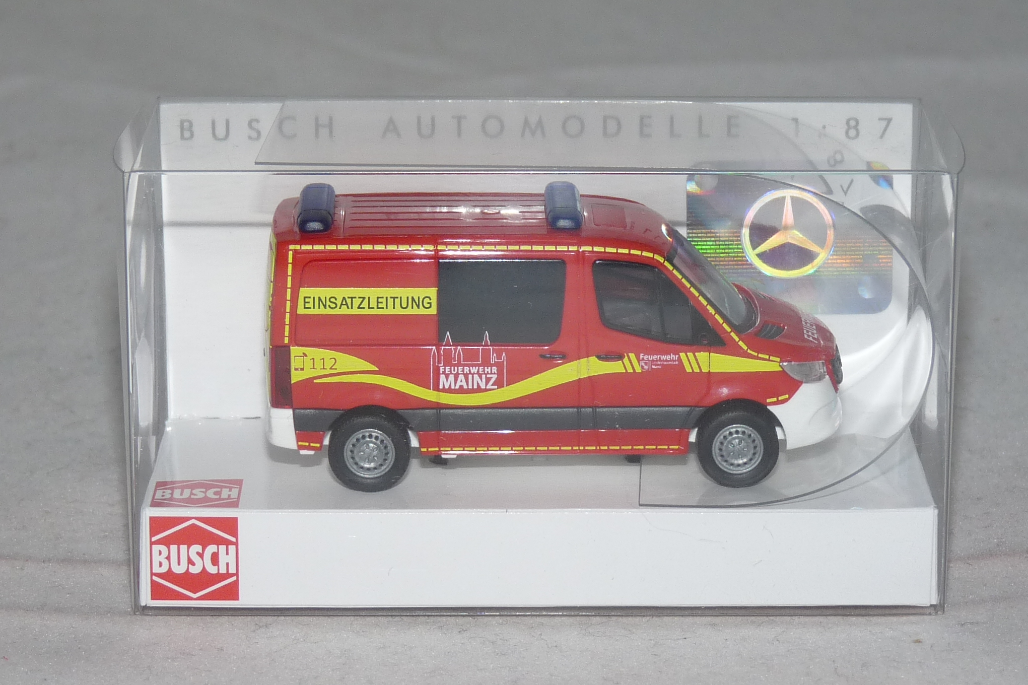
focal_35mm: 143
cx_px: 515
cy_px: 348
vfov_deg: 9.6
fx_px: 4083
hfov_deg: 14.4
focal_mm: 13.8
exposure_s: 1/40
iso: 100
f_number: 3.4
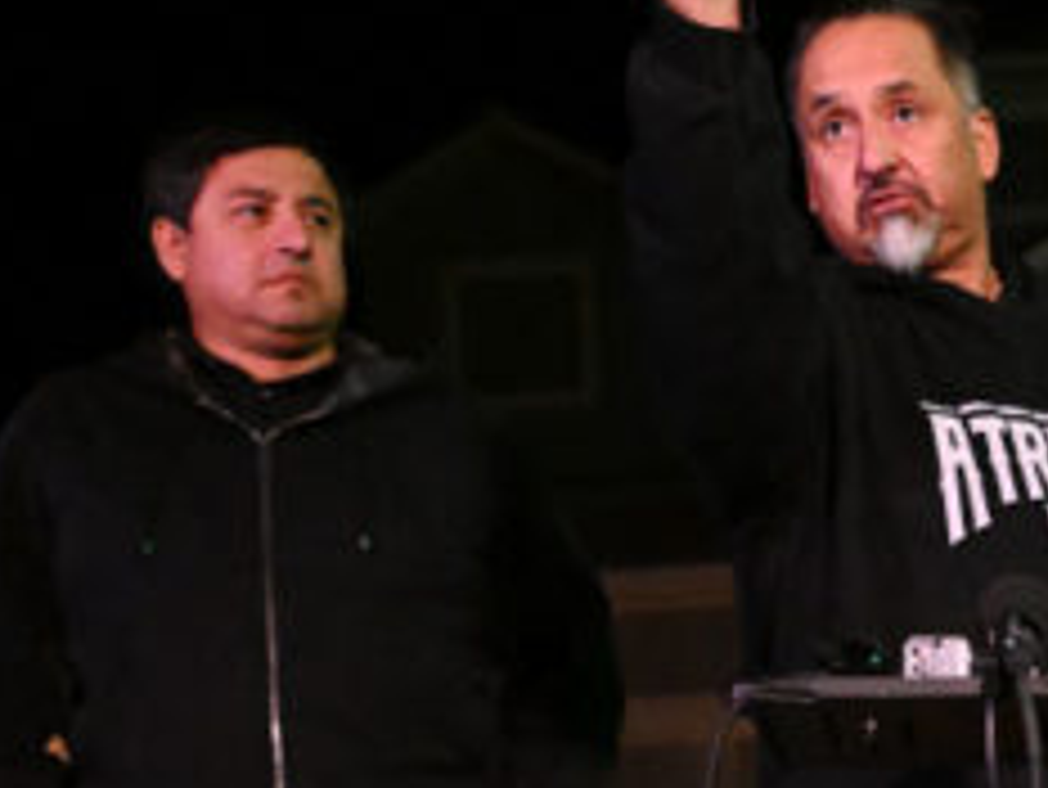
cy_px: 842
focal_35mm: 76
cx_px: 1165
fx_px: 2302
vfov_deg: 18.7
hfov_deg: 23.9
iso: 10000
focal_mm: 24
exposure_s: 1/250
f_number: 2.8
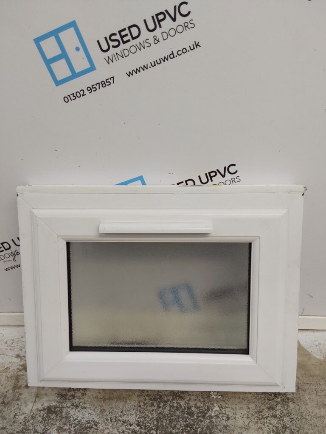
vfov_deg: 63.4
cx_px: 163
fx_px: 352
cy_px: 217
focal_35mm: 28
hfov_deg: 49.7
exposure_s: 1/50
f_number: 1.9
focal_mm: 2.91
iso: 64
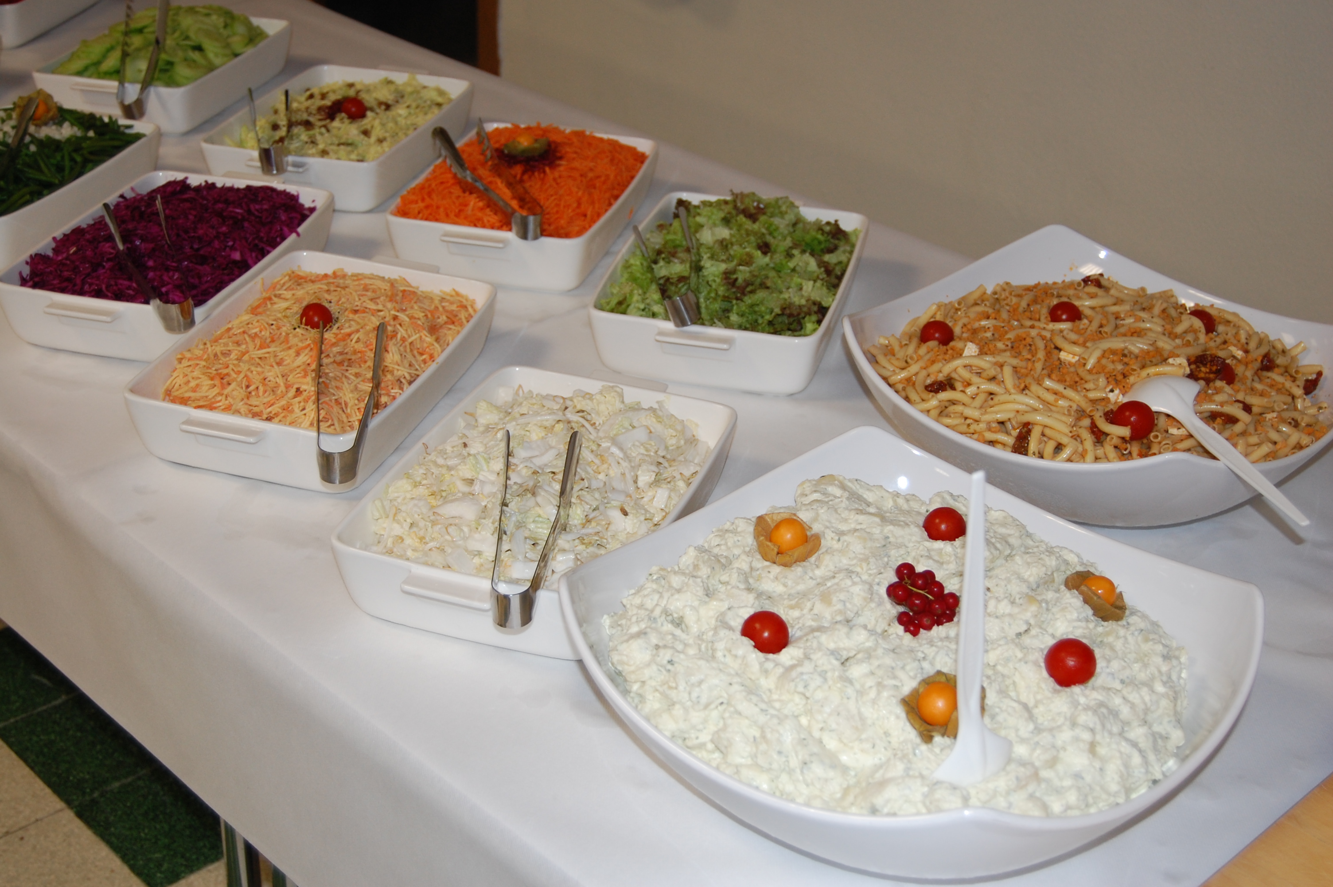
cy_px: 444
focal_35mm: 51
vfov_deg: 26.4
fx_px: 1887
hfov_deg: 38.9
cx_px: 666
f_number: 4.5
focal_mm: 34
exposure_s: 1/60
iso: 400
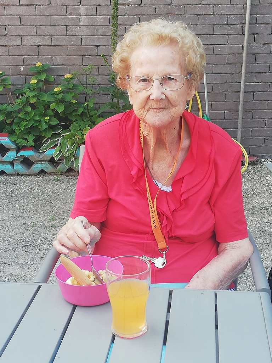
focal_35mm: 57
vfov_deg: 33.8
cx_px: 136
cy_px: 182
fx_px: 597
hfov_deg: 25.7
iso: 64
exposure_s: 1/120
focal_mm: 3.81
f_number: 2.2
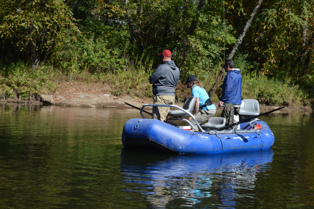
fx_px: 680
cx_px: 157
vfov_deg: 17.5
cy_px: 104
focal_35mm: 78
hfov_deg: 26.0
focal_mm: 52
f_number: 8
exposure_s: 1/200
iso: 100
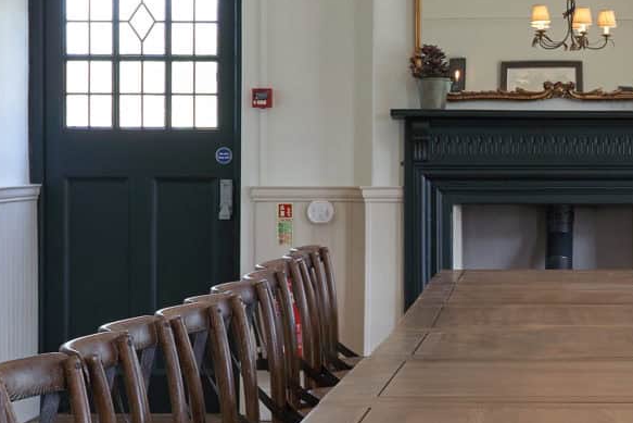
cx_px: 562
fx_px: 2163
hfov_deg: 16.4
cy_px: 192
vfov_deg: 11.2
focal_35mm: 123
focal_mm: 28
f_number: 6.3
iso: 100
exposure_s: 1/25
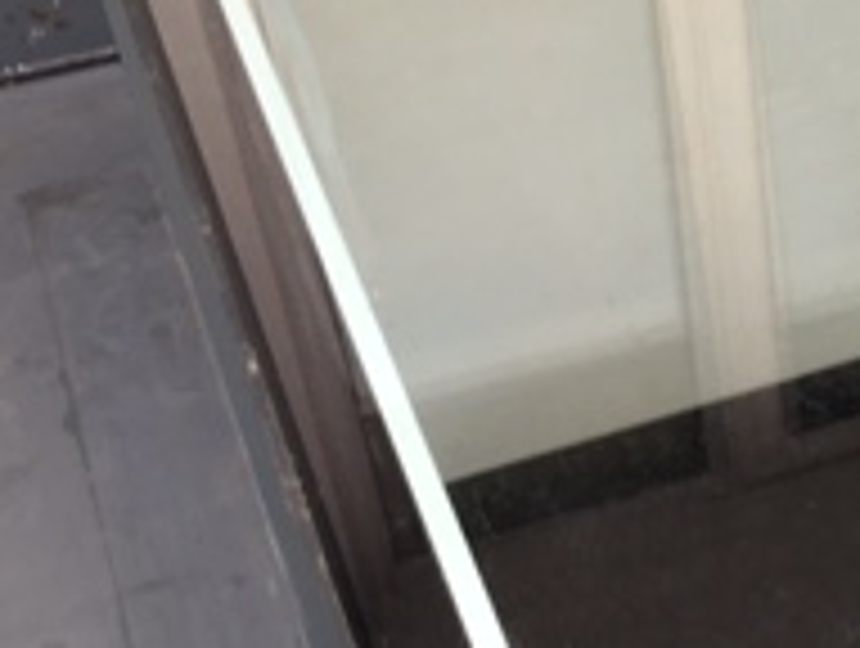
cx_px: 1252
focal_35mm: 97
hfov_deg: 18.2
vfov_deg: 15.3
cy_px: 328
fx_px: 2414
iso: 32
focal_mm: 4.15
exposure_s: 1/50
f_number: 2.2
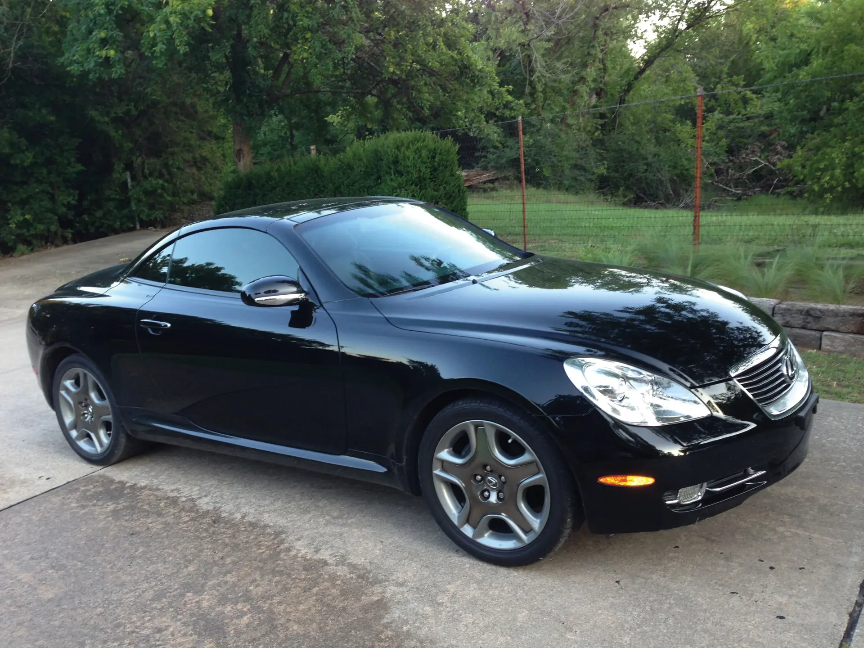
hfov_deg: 55.4
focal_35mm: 33
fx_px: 824
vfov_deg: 42.9
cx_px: 432
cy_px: 324
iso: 50
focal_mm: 4.12
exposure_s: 1/40
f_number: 2.4
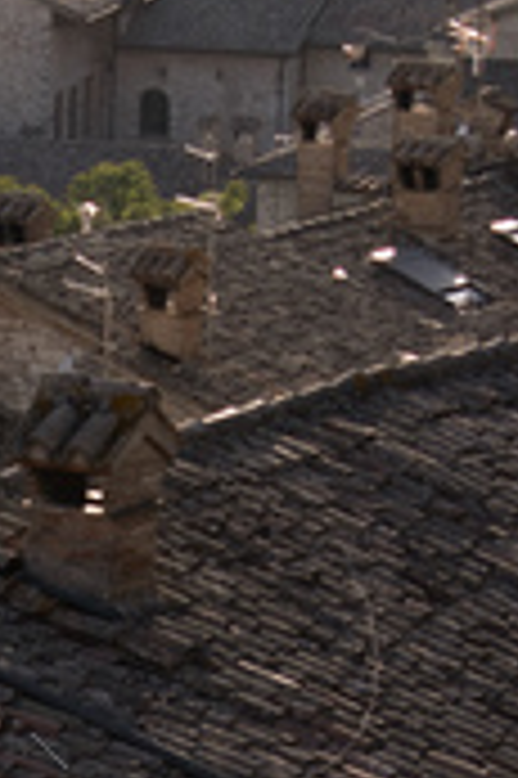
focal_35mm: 423
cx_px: -378
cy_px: 987
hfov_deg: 3.2
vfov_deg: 4.9
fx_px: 9138
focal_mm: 55
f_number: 5.6
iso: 100
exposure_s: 1/320
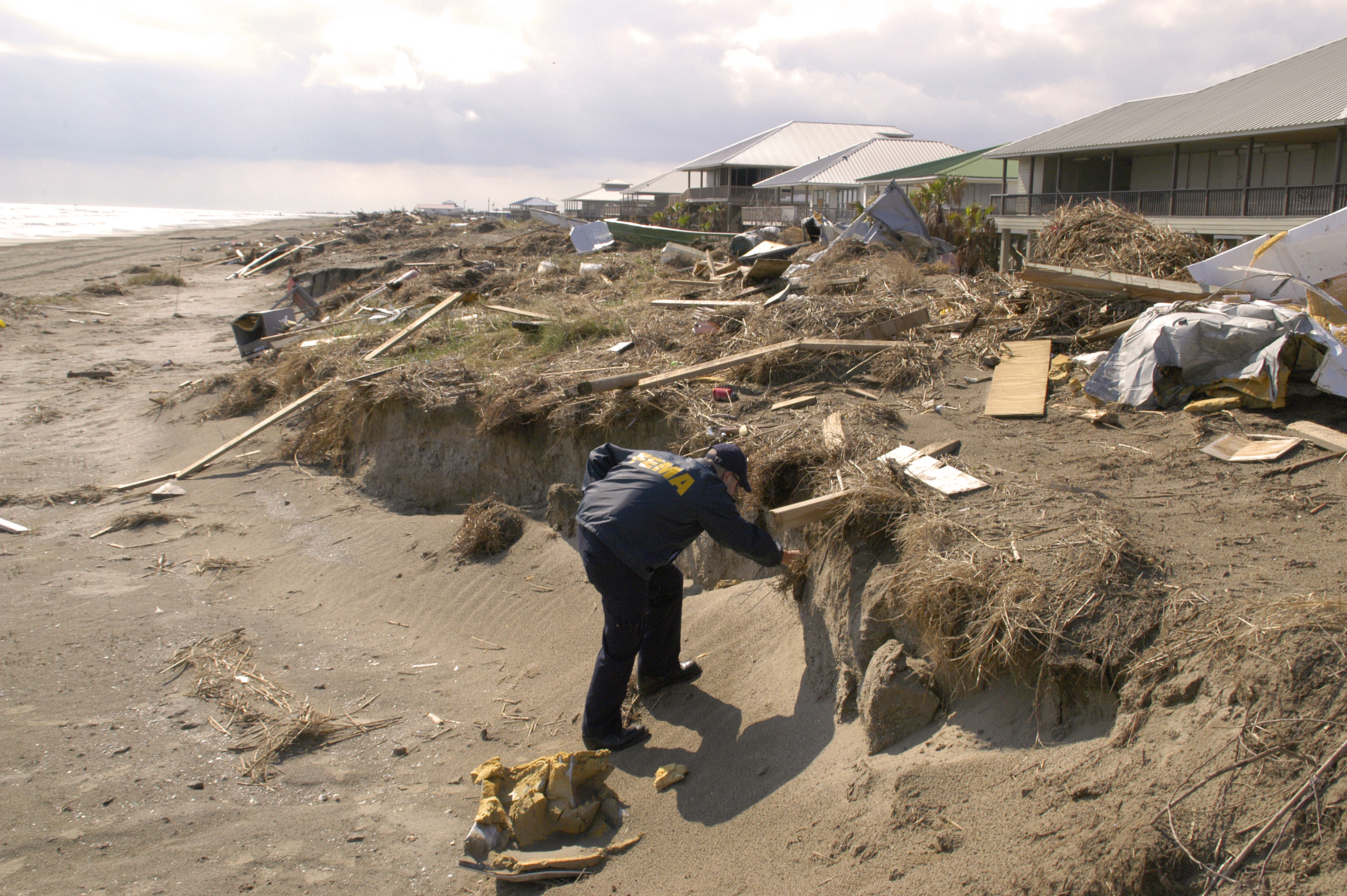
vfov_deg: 35.4
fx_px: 1402
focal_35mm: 38
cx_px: 674
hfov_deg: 51.3
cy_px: 448
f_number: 13
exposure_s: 1/640
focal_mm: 25
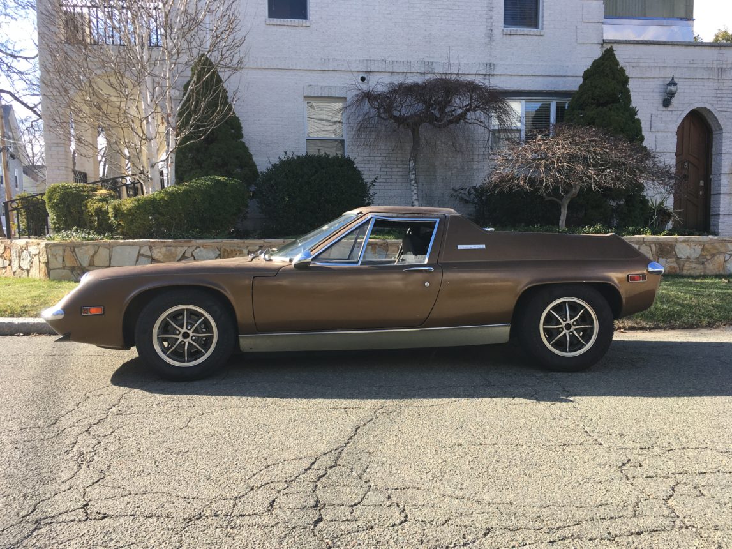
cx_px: 366
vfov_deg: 48.2
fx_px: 613
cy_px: 274
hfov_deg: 61.7
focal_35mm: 29
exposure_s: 1/388
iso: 25
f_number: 2.2
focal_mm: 4.15
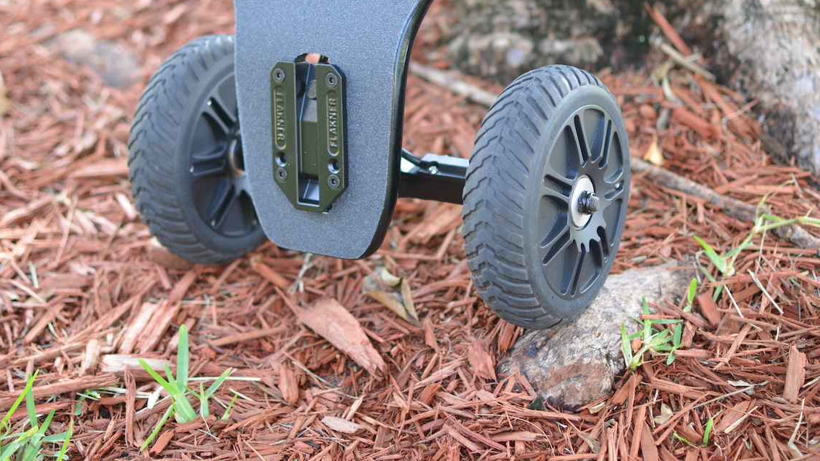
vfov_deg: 17.7
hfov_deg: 31.1
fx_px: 1471
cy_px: 132
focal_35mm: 68
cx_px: 370
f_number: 1.8
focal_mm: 35
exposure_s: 1/250
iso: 160
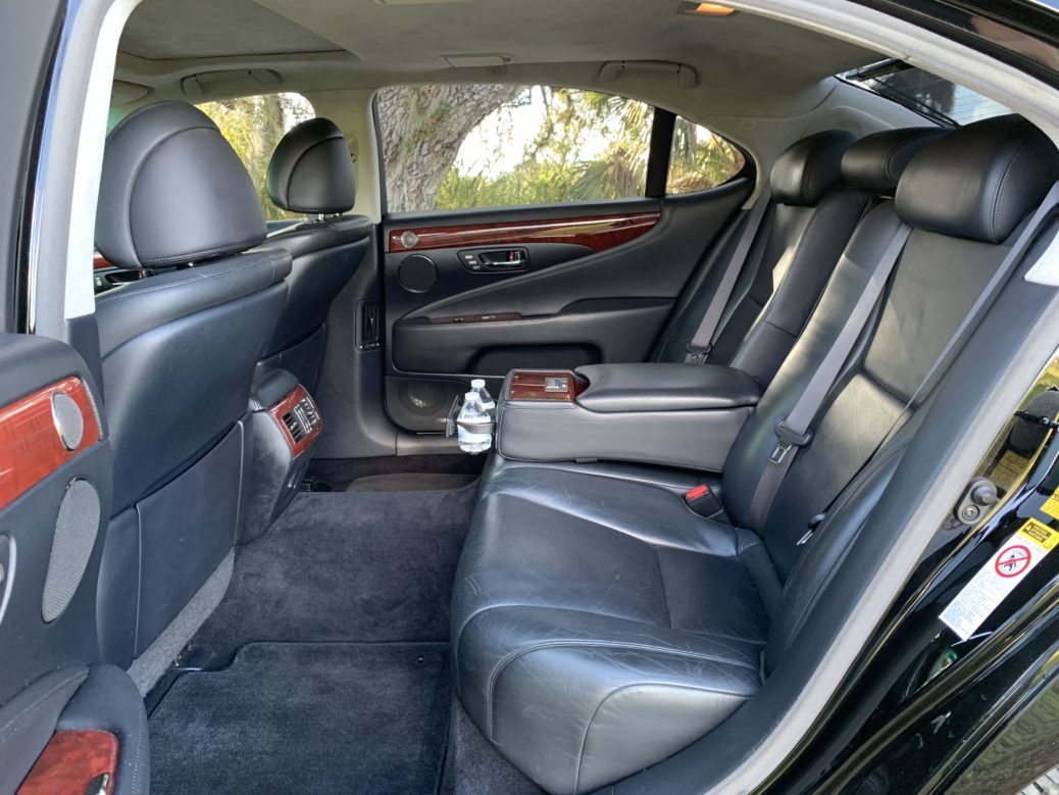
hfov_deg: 67.3
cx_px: 530
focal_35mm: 26
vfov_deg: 53.1
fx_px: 796
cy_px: 398
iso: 160
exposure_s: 1/60
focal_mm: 4.25
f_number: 1.8
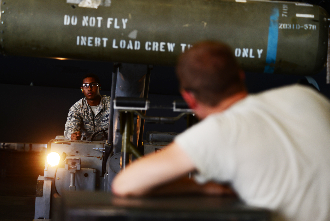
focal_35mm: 135
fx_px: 1238
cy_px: 110
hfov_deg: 15.2
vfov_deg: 10.2
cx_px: 165
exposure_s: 1/160
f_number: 5
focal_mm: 135
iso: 250
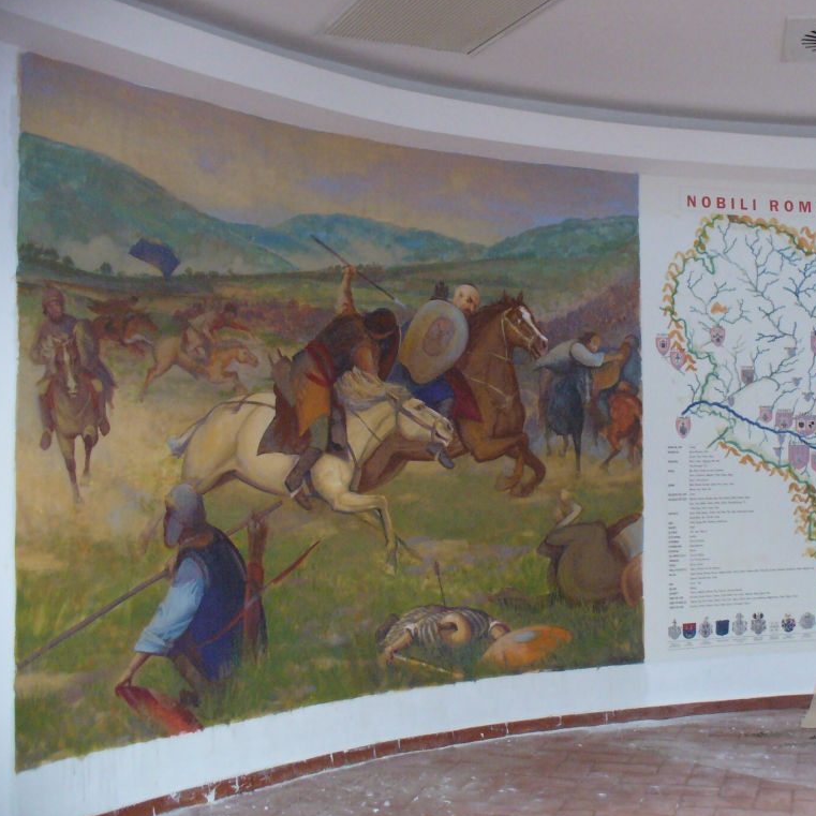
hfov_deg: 37.9
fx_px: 1173
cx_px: 539
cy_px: 407
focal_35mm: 44
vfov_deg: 38.3
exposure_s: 1/40
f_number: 2.8
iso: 400
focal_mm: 6.1
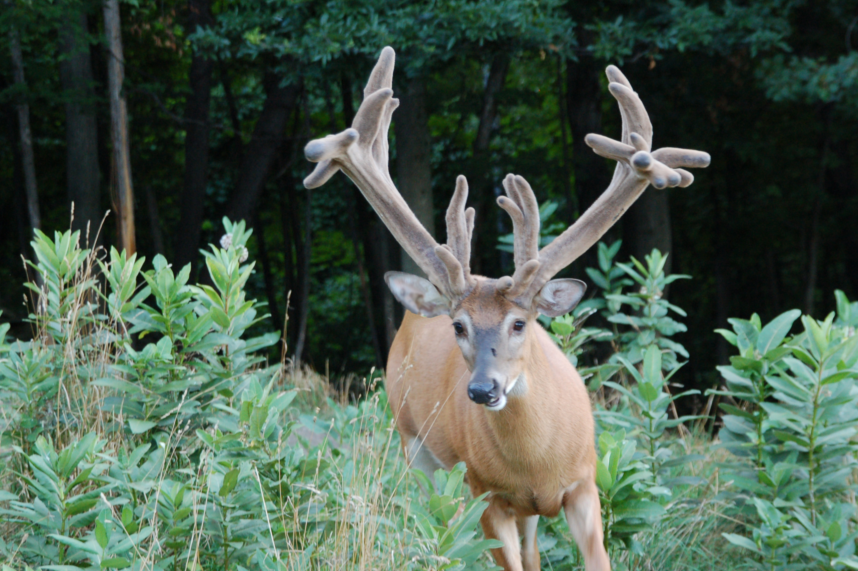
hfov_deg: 17.9
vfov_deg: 11.9
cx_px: 451
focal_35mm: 115
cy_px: 319
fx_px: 2729
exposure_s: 1/80
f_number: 5.3
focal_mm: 65
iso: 800
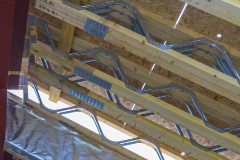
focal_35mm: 81
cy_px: 119
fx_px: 540
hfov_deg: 23.8
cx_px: -9
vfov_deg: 16.8
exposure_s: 1/10
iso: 500
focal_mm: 21
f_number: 11
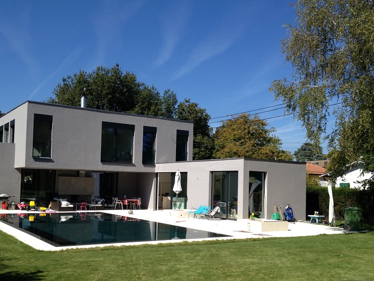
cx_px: 177
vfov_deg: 34.3
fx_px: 454
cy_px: 167
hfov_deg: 44.8
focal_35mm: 42
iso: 50
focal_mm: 4.28
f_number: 2.4
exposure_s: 1/1672
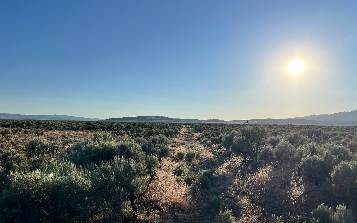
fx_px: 272
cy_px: 118
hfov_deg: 66.5
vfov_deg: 44.5
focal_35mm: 28
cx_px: 178
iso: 50
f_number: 1.5
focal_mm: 5.7
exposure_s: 1/10309
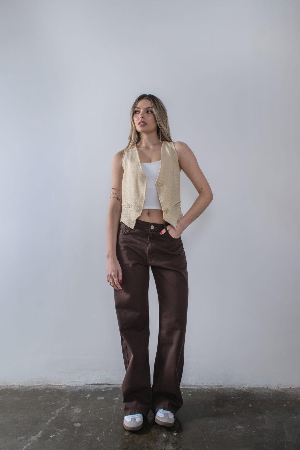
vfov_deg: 59.5
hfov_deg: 41.7
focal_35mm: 32
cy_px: 225
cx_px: 150
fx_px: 394
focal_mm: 21
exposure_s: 1/125
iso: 100
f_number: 6.7
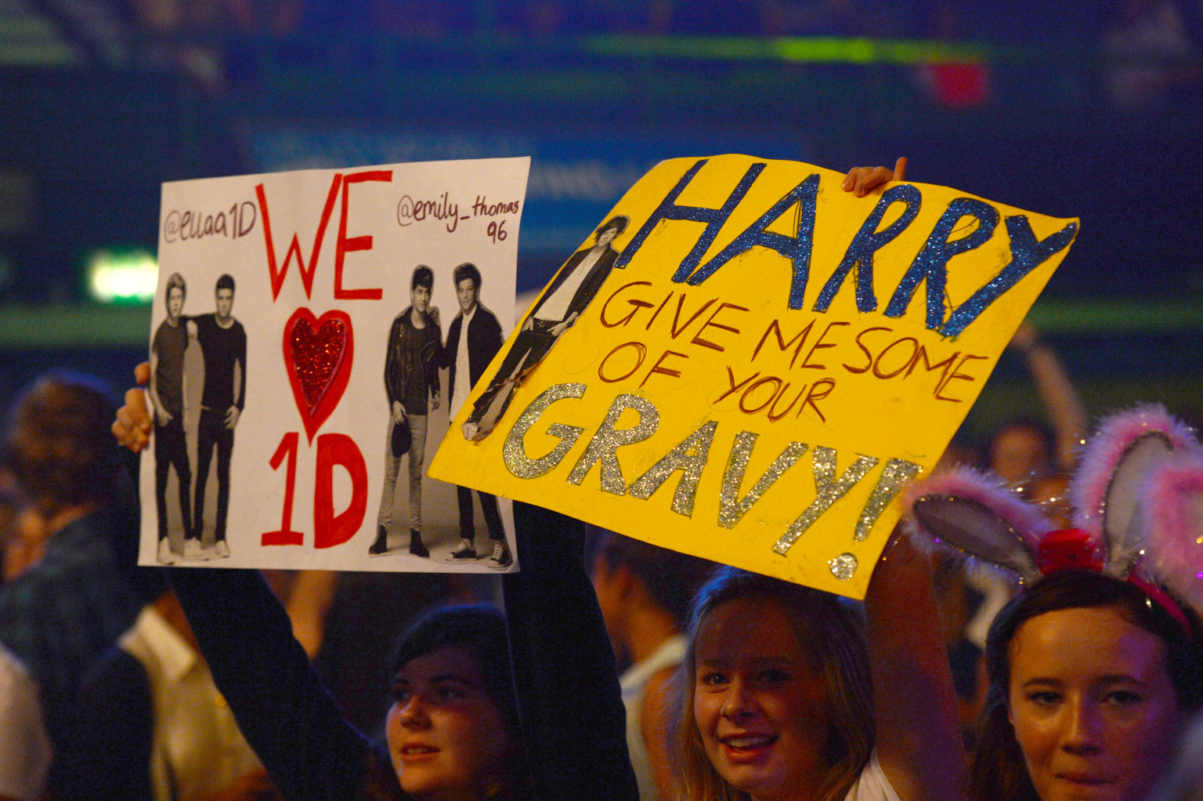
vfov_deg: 11.4
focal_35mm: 120
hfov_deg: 17.1
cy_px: 400
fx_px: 4007
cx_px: 602
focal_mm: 120
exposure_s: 1/320
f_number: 4
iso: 1600
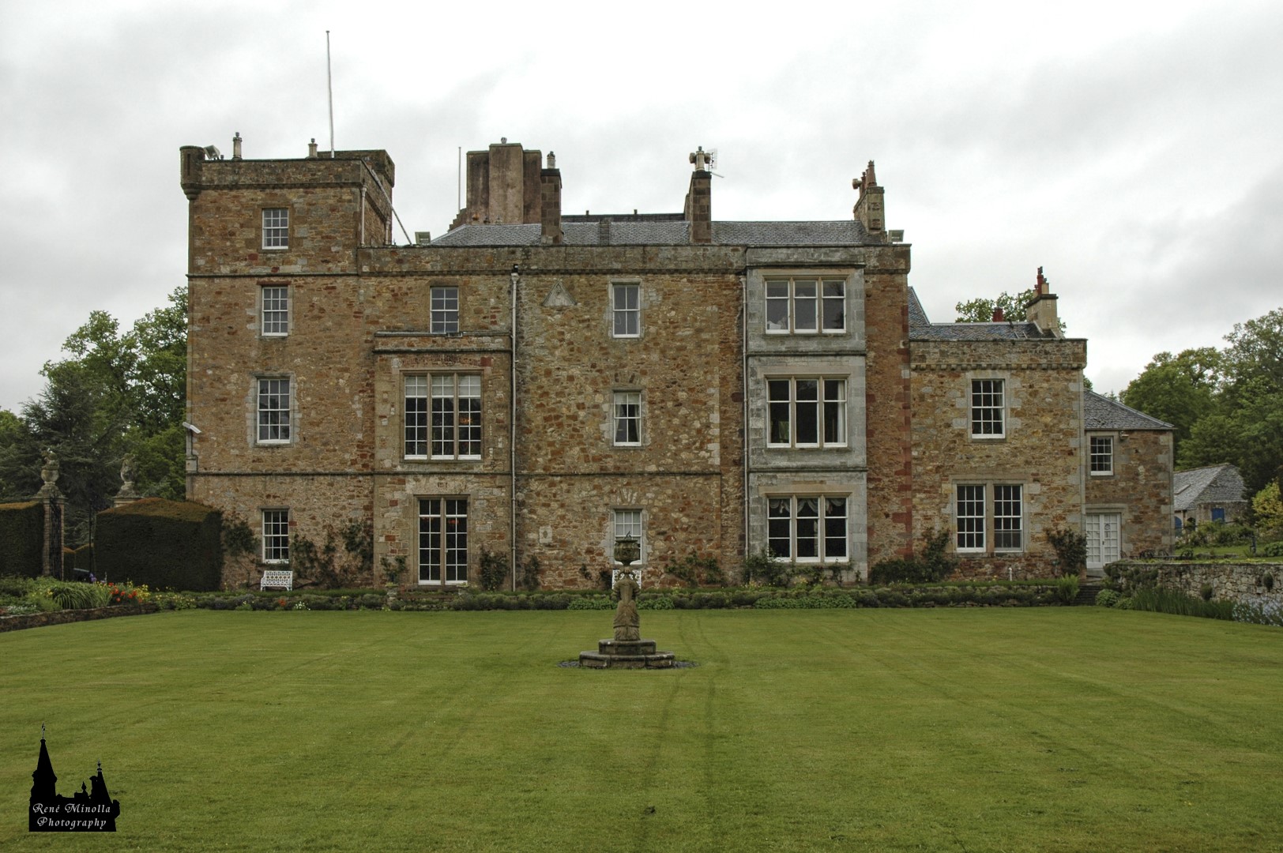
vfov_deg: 36.8
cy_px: 426
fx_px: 1282
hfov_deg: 53.2
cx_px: 642
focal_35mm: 36
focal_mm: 24
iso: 200
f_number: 6.3
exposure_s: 1/160
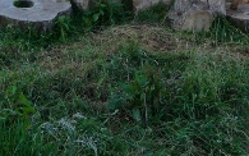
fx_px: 563
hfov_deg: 24.8
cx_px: 165
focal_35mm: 83
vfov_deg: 15.0
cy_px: -51
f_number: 3.6
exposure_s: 1/250
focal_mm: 5.6
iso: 160
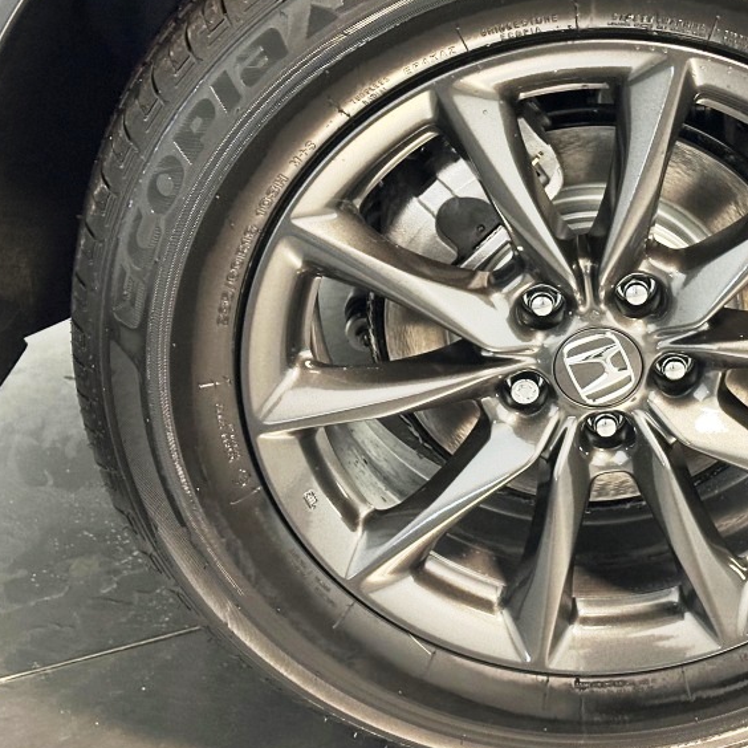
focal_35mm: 77
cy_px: 321
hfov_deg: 22.2
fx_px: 1882
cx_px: 578
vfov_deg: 22.5
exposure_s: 1/24
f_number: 1.78
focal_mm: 6.86
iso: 640
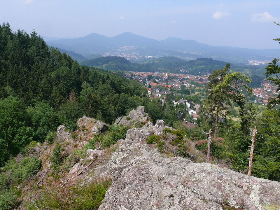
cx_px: 140
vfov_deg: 40.7
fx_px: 283
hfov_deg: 52.6
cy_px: 105
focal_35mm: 35
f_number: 5.6
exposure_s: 1/320
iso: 100
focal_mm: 7.4
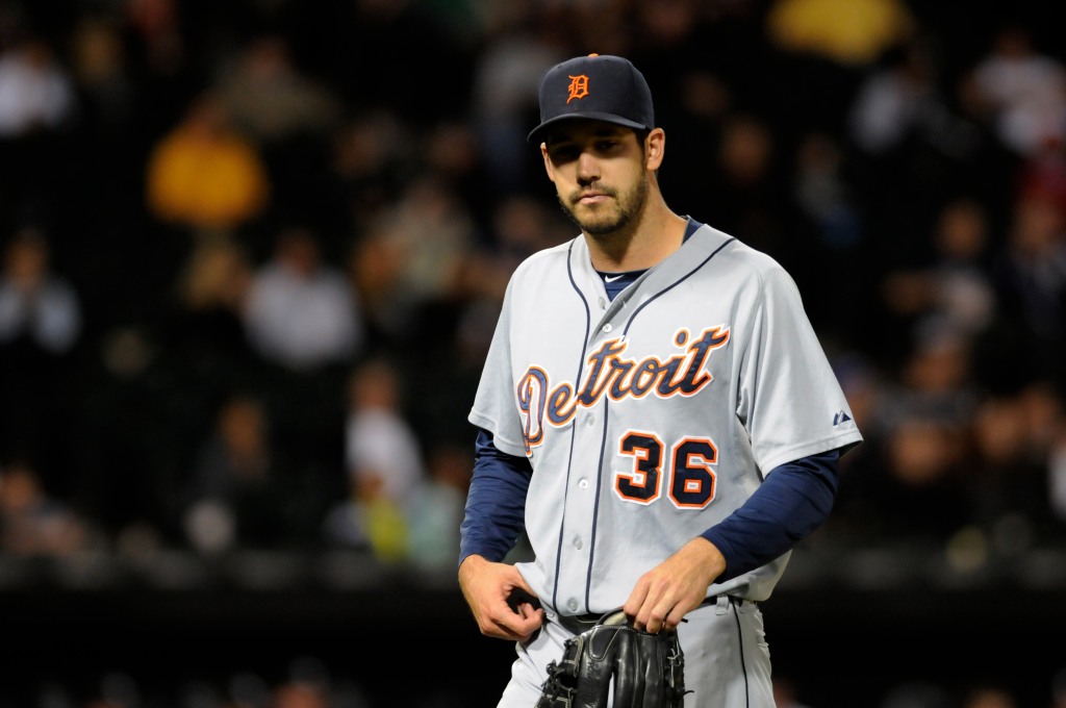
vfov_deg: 3.0
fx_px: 13308
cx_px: 533
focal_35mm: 450
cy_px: 354
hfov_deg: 4.6
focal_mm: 300
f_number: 3.5
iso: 1600
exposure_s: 1/640
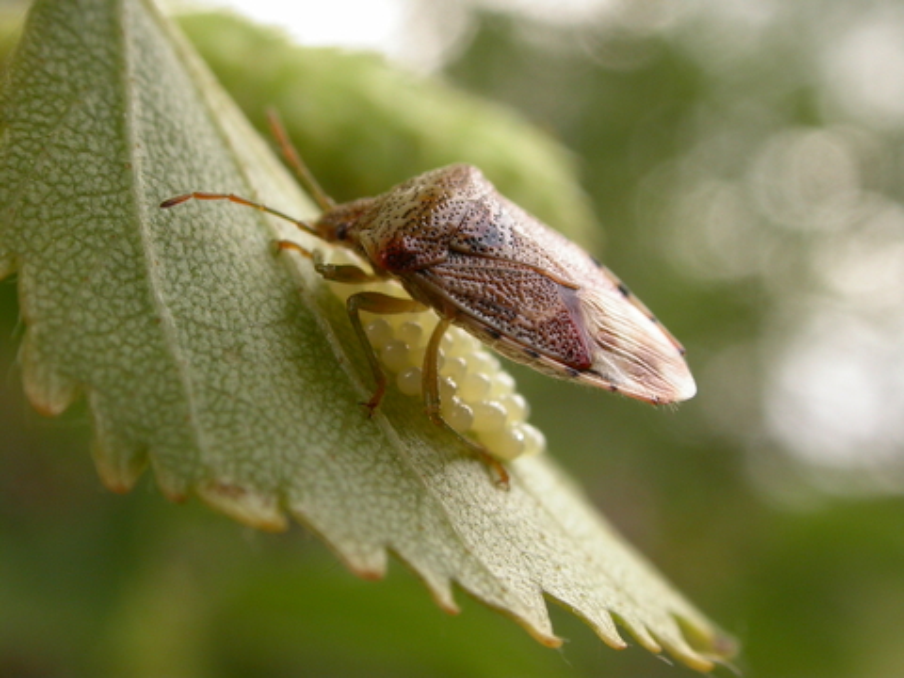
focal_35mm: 83
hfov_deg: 23.6
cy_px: 339
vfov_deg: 17.8
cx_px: 452
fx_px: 2168
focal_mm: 17.3
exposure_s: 1/115
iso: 100
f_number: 6.5
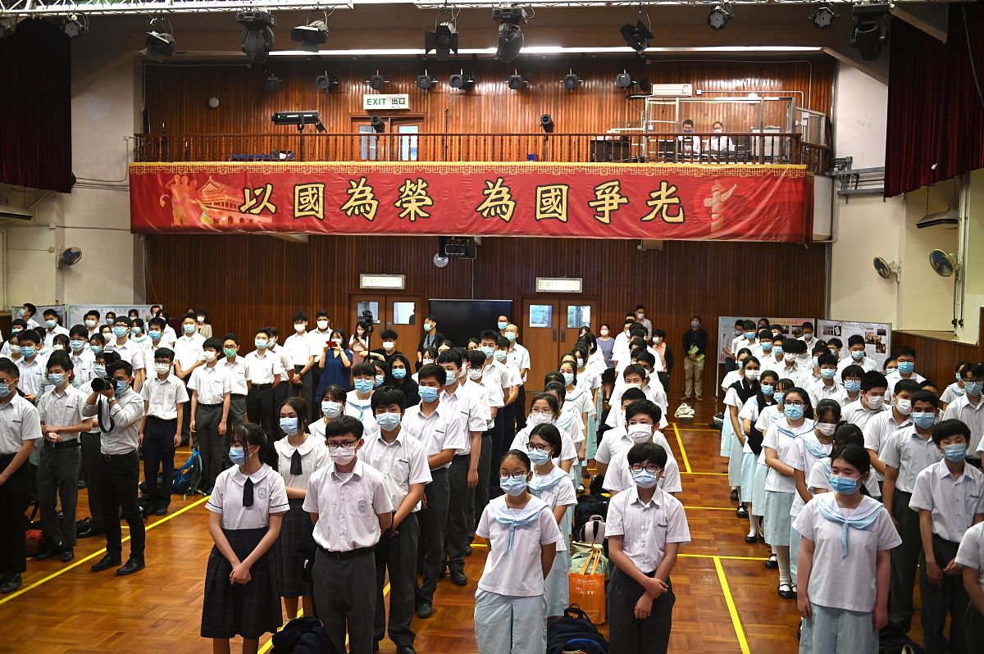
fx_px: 1038
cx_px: 492
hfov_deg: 50.7
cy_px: 327
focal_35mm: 38
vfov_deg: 35.0
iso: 800
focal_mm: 38
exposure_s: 1/200
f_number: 2.8
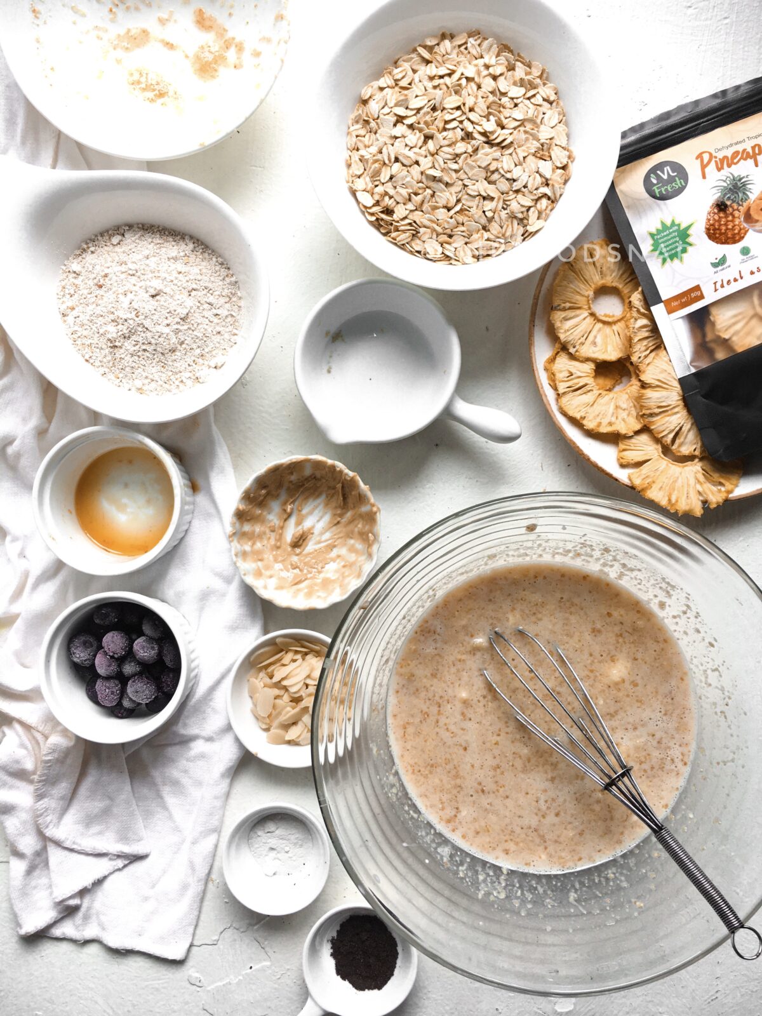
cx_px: 381
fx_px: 851
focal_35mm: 29
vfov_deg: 61.7
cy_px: 508
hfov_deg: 48.2
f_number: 2.2
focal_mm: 4.15
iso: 32
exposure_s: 1/100
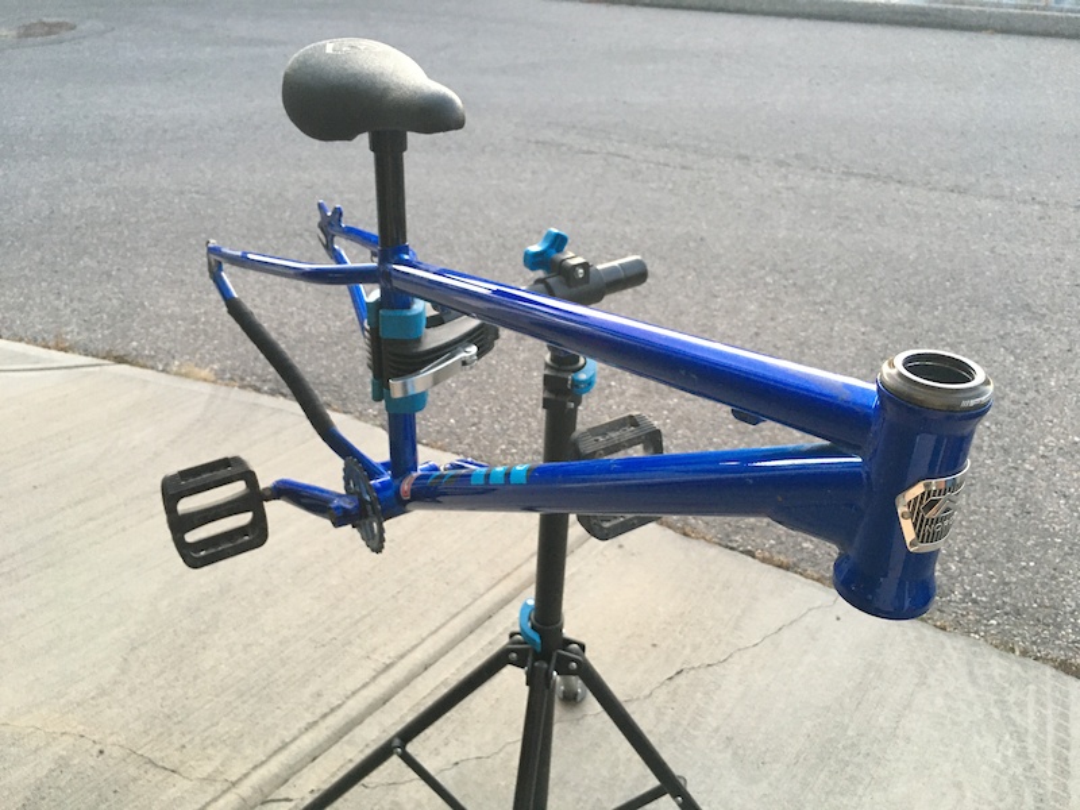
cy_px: 405
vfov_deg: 48.2
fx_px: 905
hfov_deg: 61.7
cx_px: 540
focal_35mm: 29
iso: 160
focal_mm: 4.15
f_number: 2.2
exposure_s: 1/30
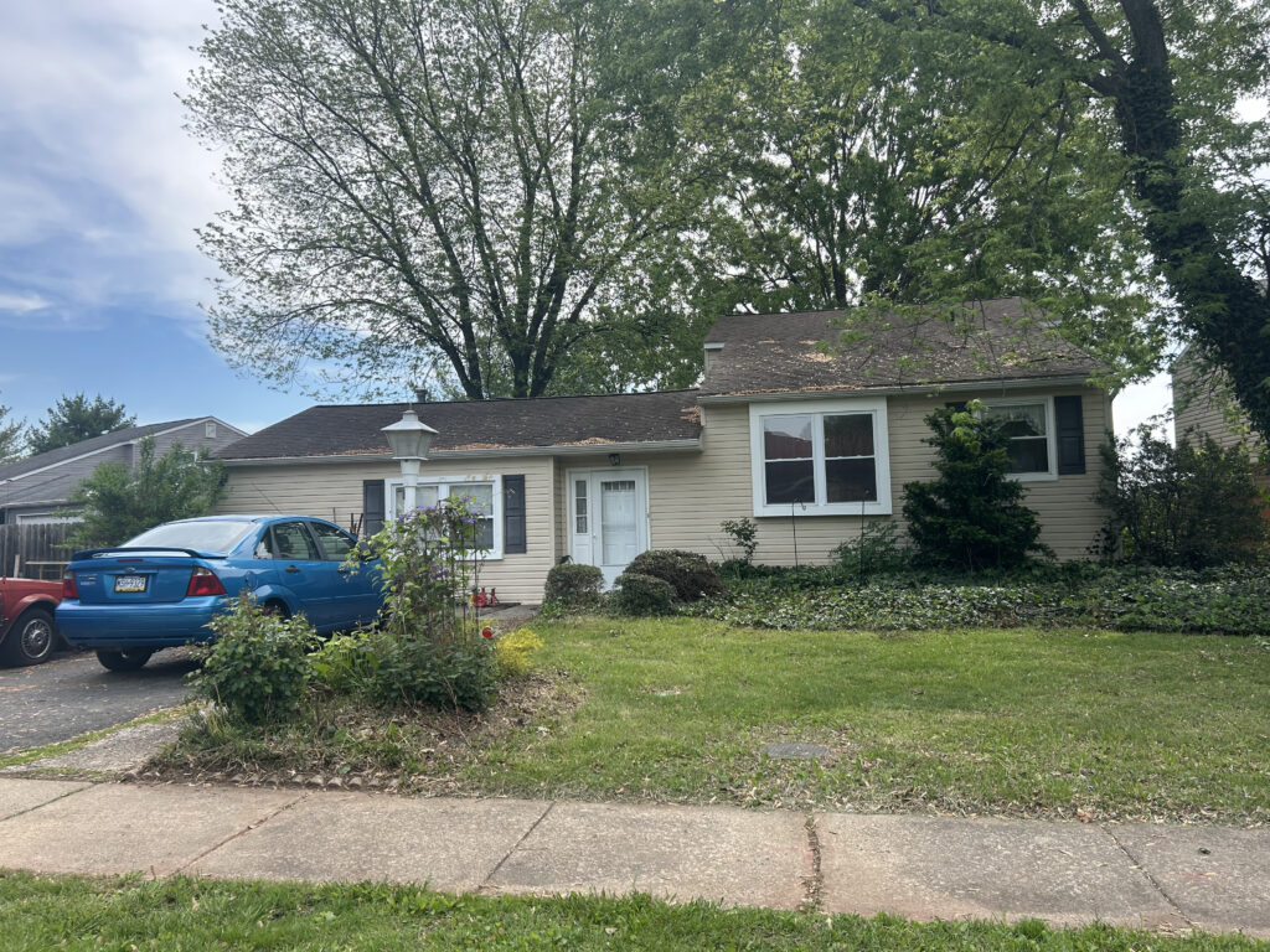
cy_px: 476
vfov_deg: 53.1
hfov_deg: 67.3
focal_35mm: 26
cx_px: 635
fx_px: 954
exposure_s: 1/1531
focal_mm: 5.7
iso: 50
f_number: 1.5
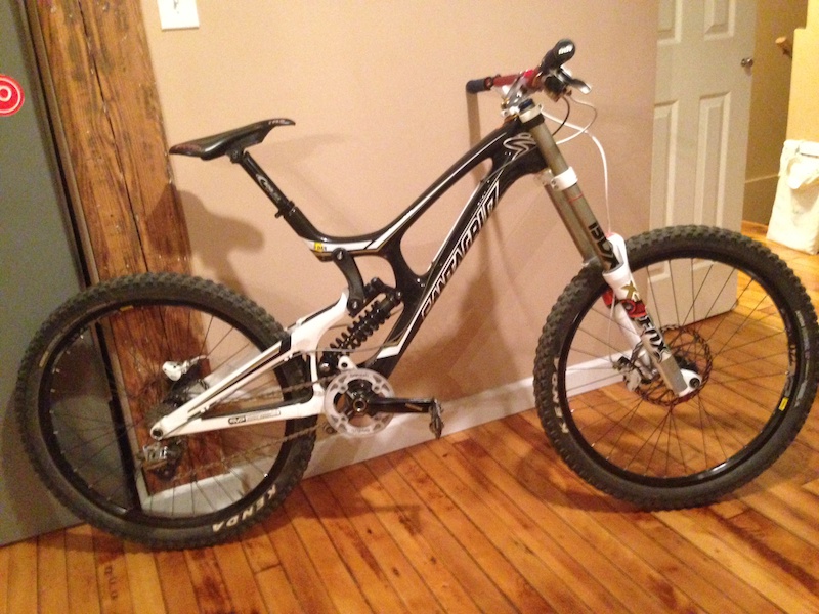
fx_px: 781
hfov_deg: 55.4
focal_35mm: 33
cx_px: 410
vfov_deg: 42.9
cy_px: 307
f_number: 2.4
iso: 800
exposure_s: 1/15
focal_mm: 4.12
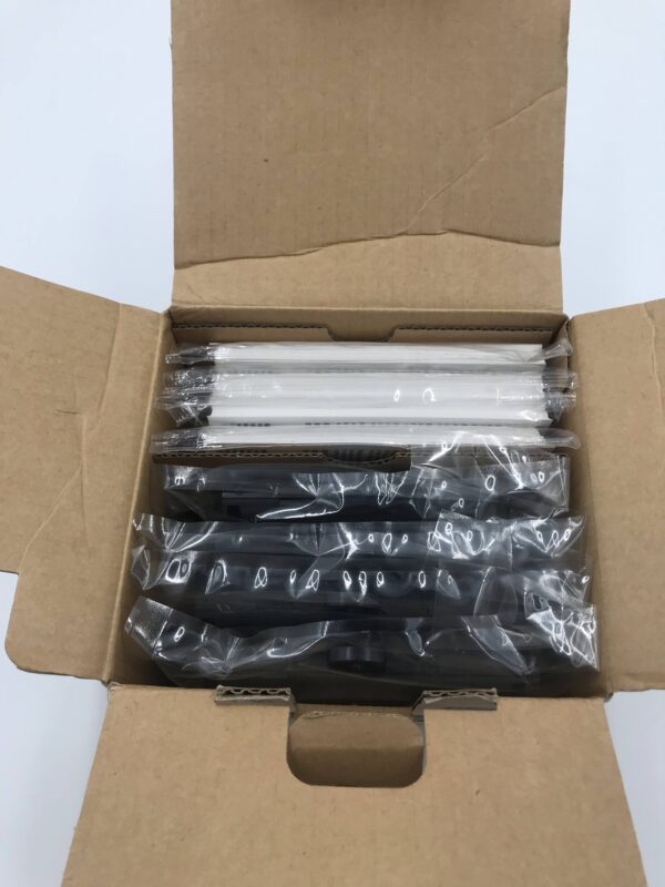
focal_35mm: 28
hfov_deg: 49.7
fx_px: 717
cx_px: 332
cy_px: 444
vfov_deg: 63.4
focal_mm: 3.99
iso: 25
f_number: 1.8
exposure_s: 1/120
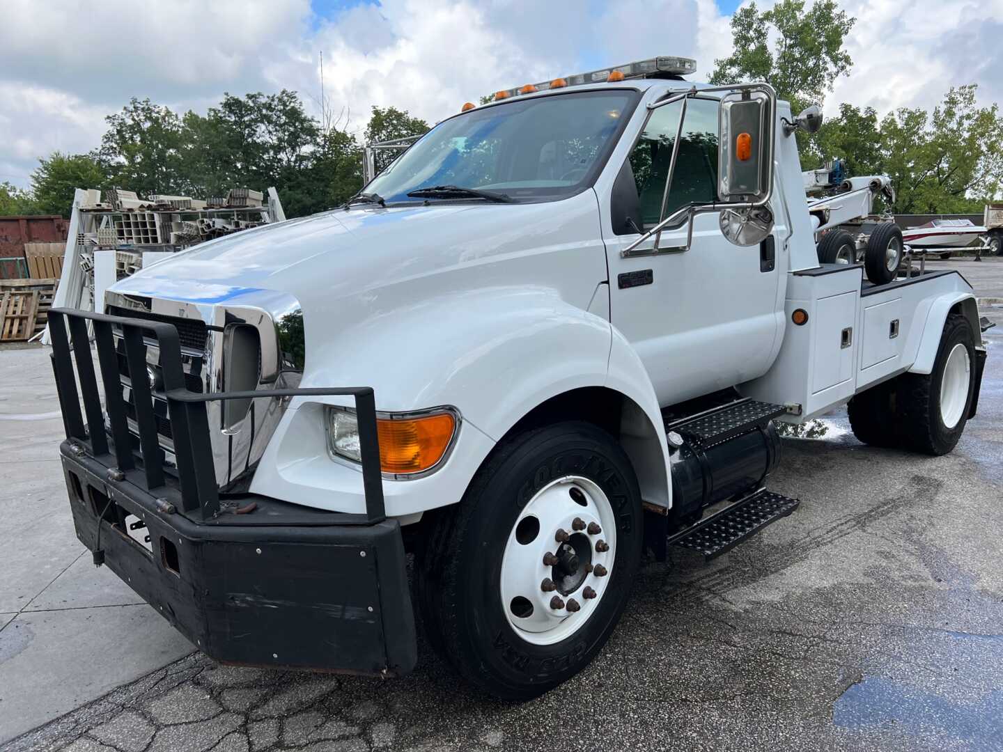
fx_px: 753
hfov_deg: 67.3
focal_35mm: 26
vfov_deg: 53.1
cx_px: 502
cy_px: 376
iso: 50
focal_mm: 5.7
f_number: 1.5
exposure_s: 1/2353
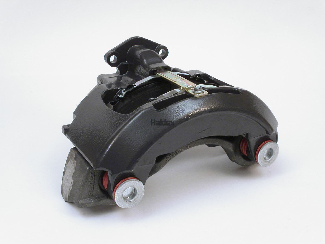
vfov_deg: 32.2
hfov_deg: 42.1
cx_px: 162
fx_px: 422
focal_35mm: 45
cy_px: 122
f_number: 6.7
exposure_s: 1.5
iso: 100
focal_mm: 9.3
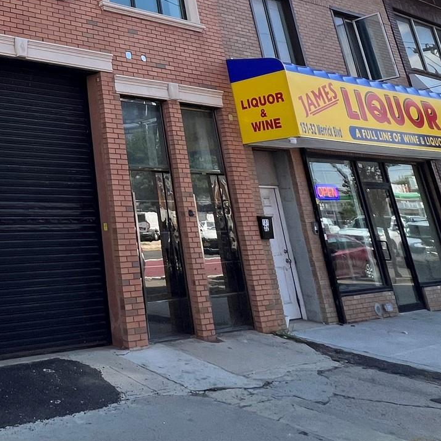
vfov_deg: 44.6
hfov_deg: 40.5
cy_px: 33
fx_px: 476
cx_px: -40
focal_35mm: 33
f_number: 1.8
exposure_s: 1/797
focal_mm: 1.57
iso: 32
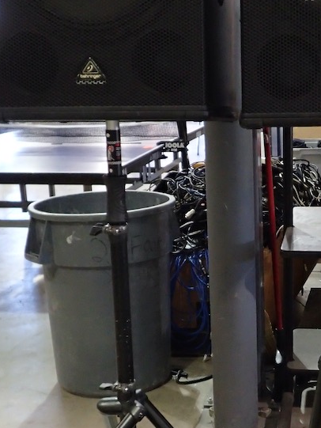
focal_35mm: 71
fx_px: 878
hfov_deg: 20.6
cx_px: 228
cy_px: 260
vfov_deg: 27.3
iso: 500
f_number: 2.3
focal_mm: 5.5
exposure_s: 1/30
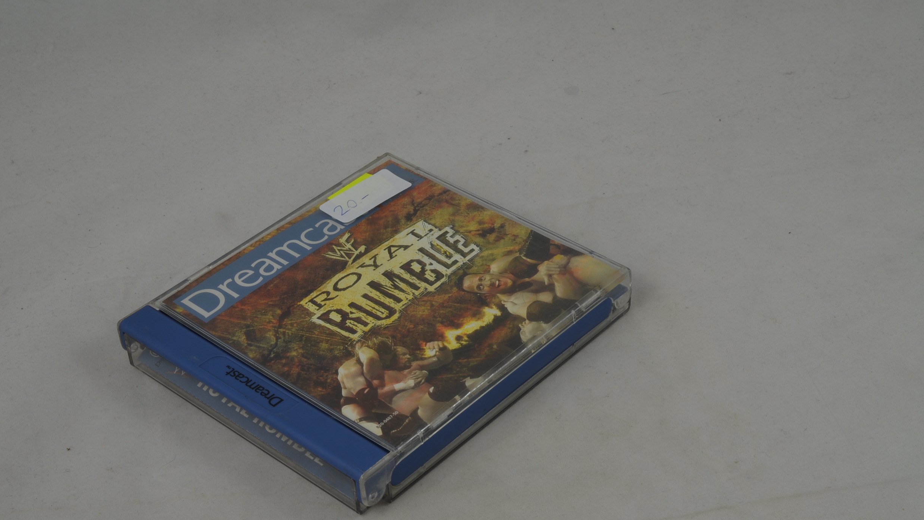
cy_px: 300
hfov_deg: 33.3
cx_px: 462
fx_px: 1544
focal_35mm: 63
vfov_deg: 19.1
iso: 100
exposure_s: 1/4
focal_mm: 40
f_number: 20
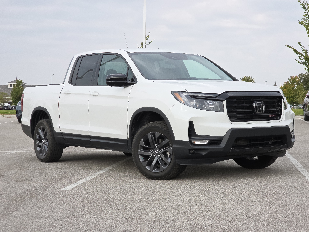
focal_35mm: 69
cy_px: 116
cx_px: 154
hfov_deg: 28.2
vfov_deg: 21.3
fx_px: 616
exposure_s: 1/616
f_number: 2.4
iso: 50
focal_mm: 7.9
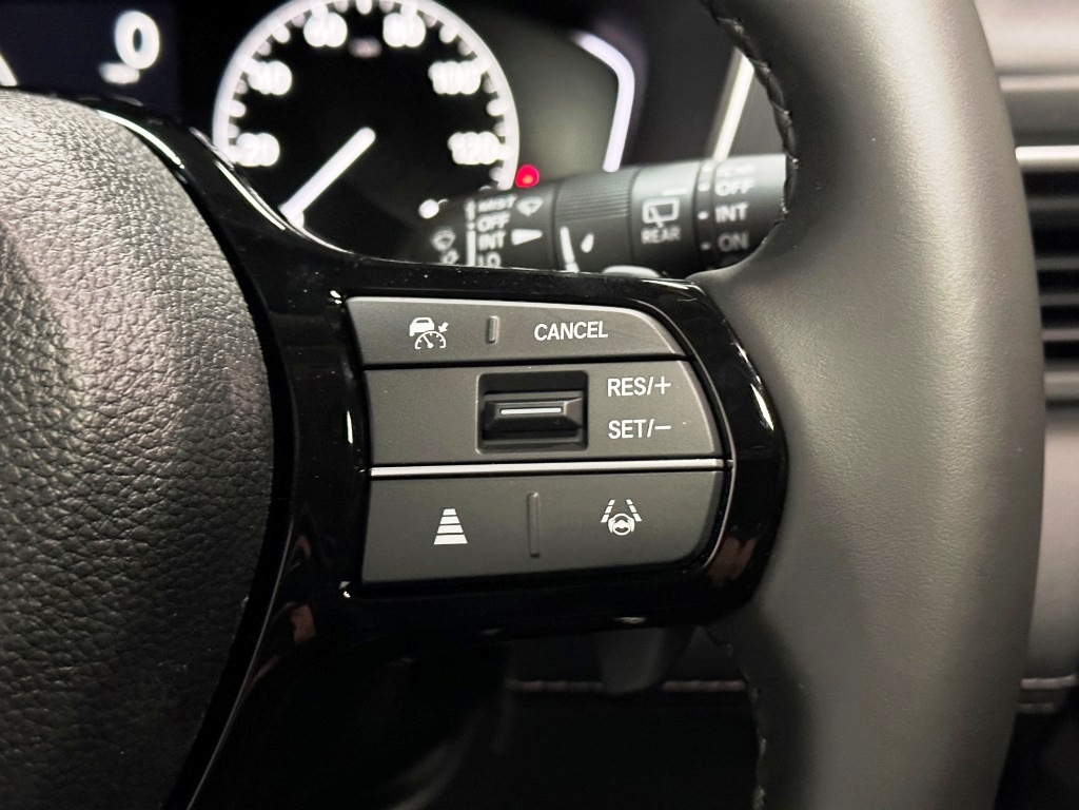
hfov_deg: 39.7
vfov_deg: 30.3
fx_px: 1496
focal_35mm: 48
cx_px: 540
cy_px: 405
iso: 640
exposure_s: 1/24
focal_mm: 6.86
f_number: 1.78
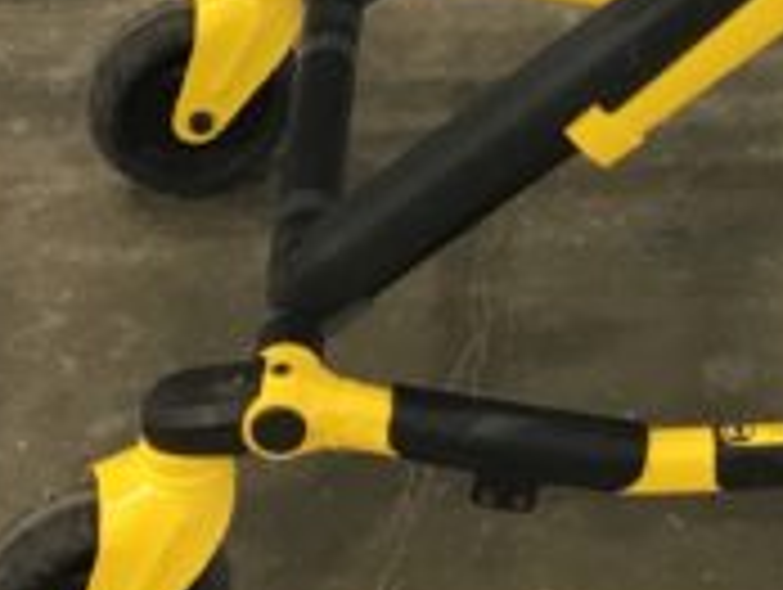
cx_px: 814
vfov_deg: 9.1
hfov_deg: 12.9
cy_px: -705
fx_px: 3398
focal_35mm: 150
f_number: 2.2
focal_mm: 4.15
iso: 40
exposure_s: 1/30
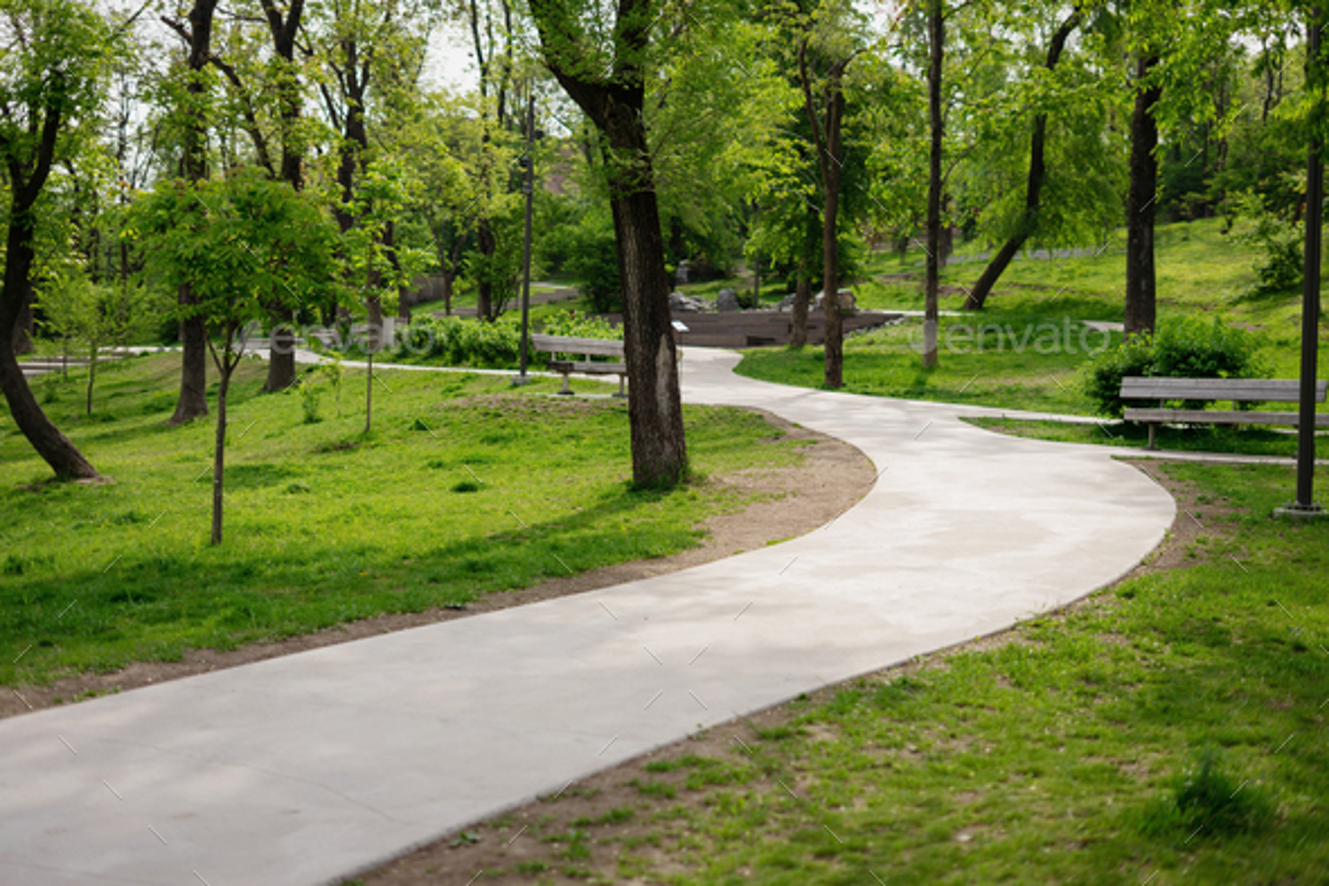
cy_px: 443
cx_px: 664
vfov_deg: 27.0
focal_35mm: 50
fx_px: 1845
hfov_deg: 39.6
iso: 50
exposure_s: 1/1600
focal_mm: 50
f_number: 2.2
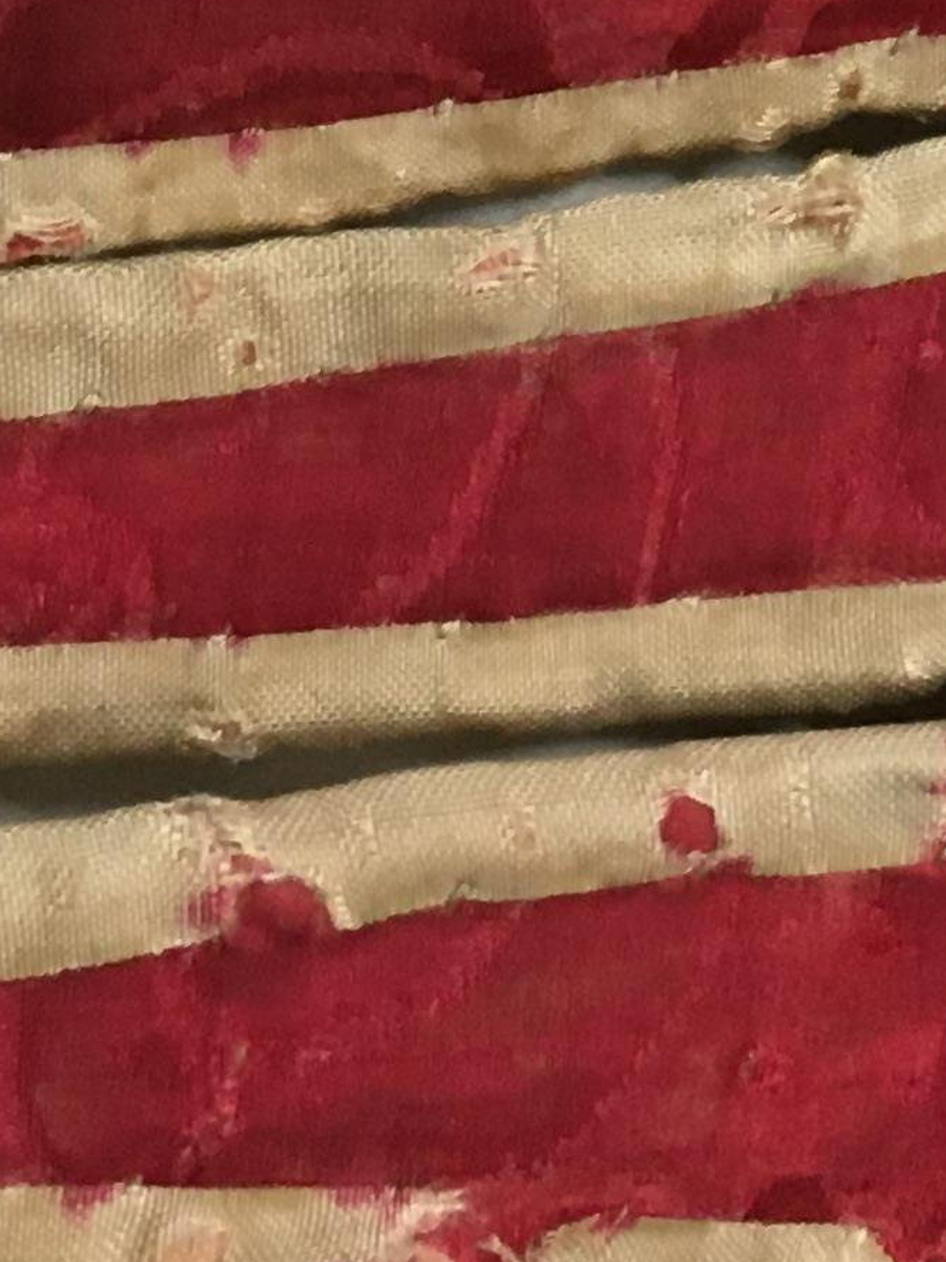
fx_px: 4812
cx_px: 658
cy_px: -543
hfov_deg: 11.2
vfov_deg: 14.1
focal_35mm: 132
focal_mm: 4.15
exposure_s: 1/30
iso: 125
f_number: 2.2
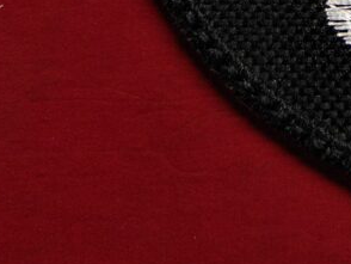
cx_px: 482
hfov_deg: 20.2
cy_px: -159
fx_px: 883
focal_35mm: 87
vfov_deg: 15.4
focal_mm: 4.5
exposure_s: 1/30
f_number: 3
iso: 80
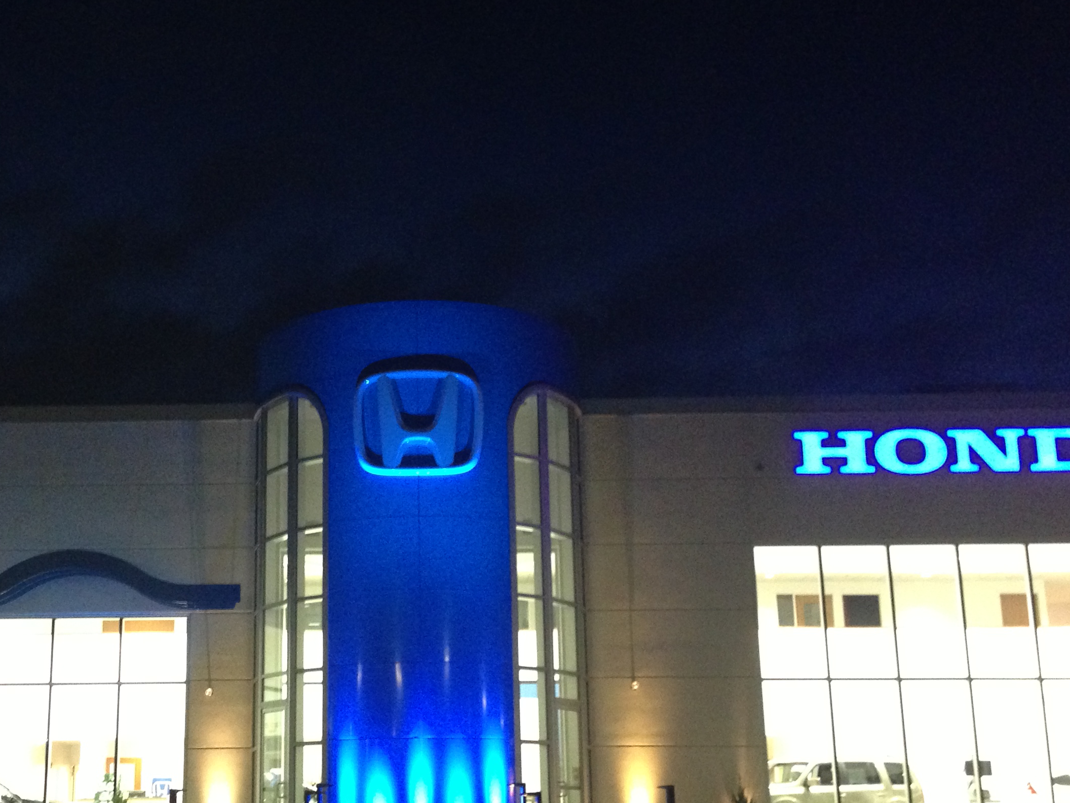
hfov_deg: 37.2
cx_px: 380
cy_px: 477
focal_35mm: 51
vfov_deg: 28.5
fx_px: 1576
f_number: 2.4
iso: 400
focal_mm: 4.13
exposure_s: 1/17
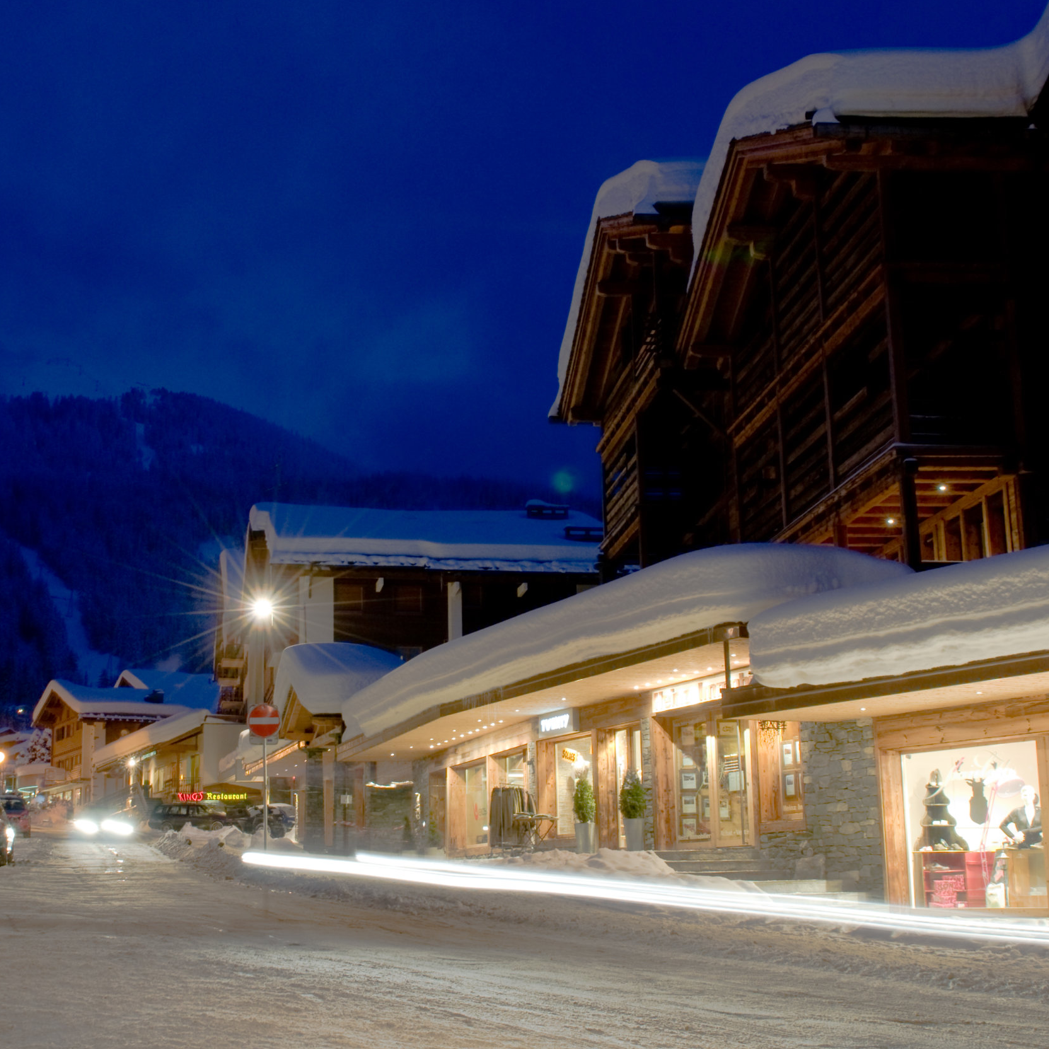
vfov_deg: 36.1
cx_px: 420
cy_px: 528
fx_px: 1611
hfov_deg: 35.9
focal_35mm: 47
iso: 200
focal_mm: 24
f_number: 10
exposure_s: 2.5
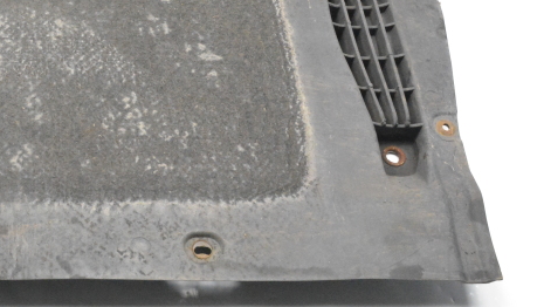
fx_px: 1198
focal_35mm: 83
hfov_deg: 24.0
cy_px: 73
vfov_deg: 14.5
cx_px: -53
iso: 6400
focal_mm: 24
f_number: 10
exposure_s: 1/400
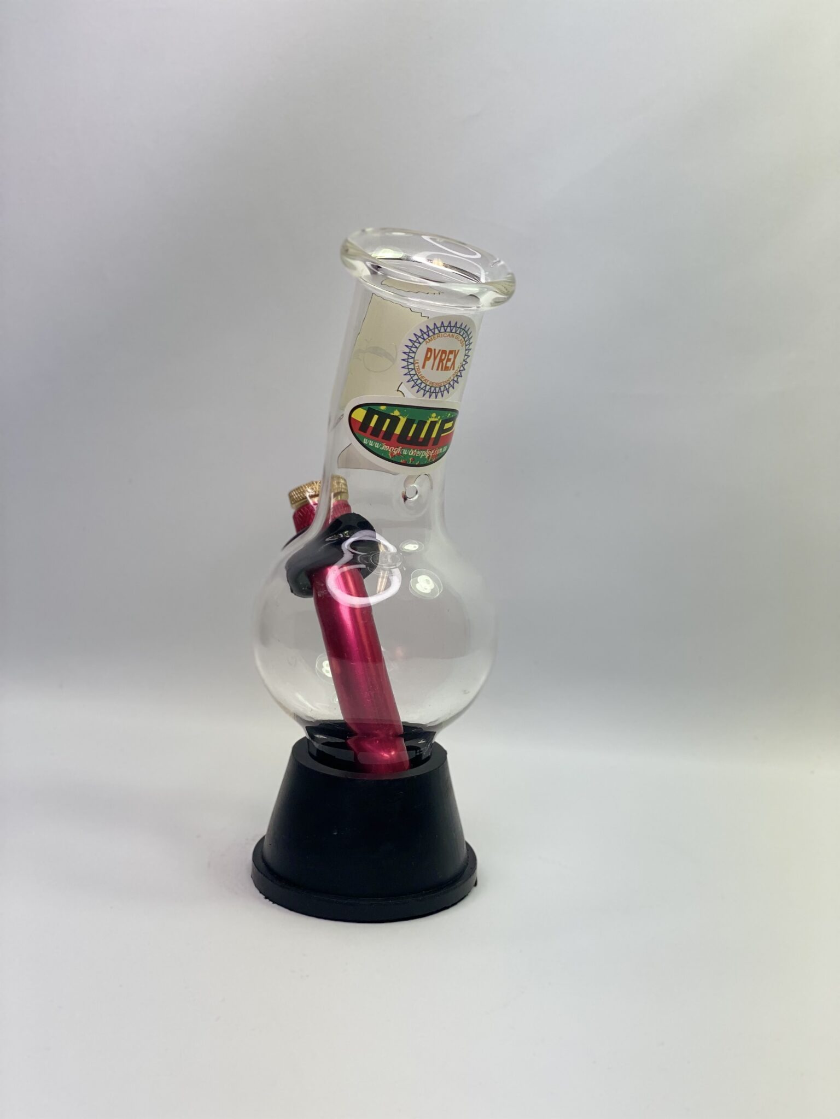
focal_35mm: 52
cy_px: 560
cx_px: 420
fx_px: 1682
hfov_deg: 28.0
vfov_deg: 36.8
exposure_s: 1/218
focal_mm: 6
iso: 20
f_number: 2
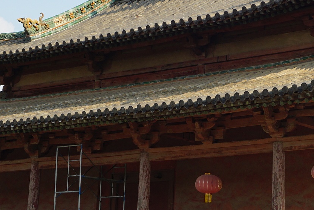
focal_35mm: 99
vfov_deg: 13.8
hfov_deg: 20.5
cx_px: 231
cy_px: 68
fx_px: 864
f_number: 10
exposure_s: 1/100
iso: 100
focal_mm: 22
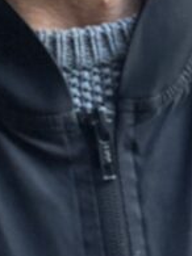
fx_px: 2021
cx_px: 88
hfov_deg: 5.4
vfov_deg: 6.9
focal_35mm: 273
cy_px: -333
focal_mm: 6
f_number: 2.4
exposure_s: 1/60
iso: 80
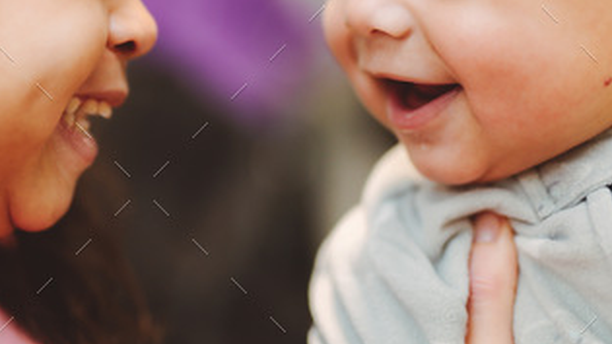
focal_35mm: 98
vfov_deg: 12.2
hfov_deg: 21.5
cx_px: 132
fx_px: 1590
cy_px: -12
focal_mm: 50
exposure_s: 1/125
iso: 500
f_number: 1.4
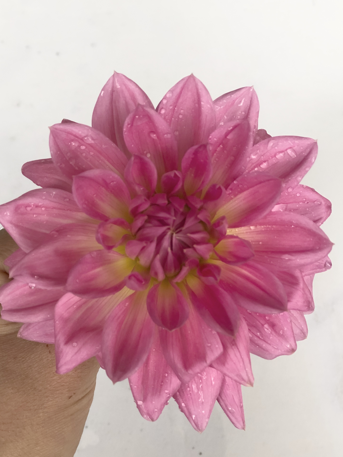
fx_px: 793
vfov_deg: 32.2
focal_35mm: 60
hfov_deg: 24.4
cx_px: 166
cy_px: 239
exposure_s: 1/30
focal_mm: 6.6
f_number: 2.8
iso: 50
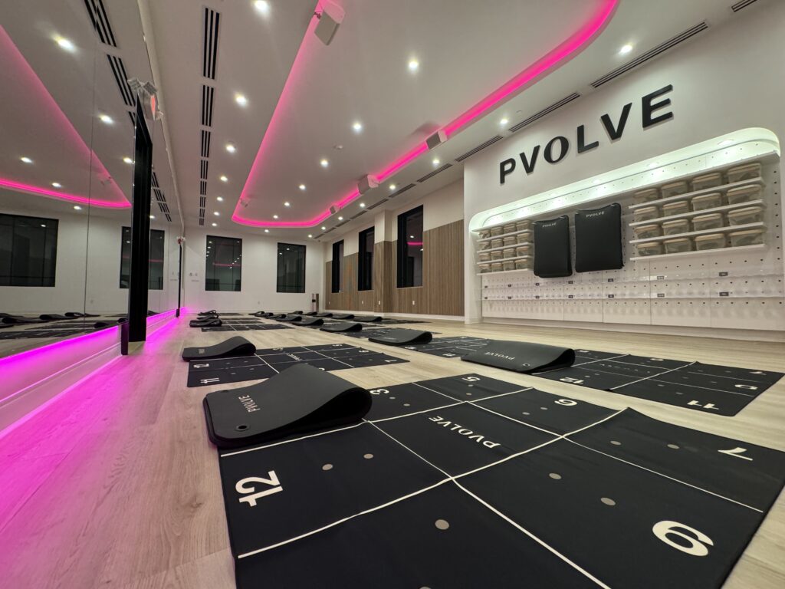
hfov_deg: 102.1
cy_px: 294
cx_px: 392
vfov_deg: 85.7
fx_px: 317
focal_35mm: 14
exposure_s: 1/59
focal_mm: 2.22
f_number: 2.2
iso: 400
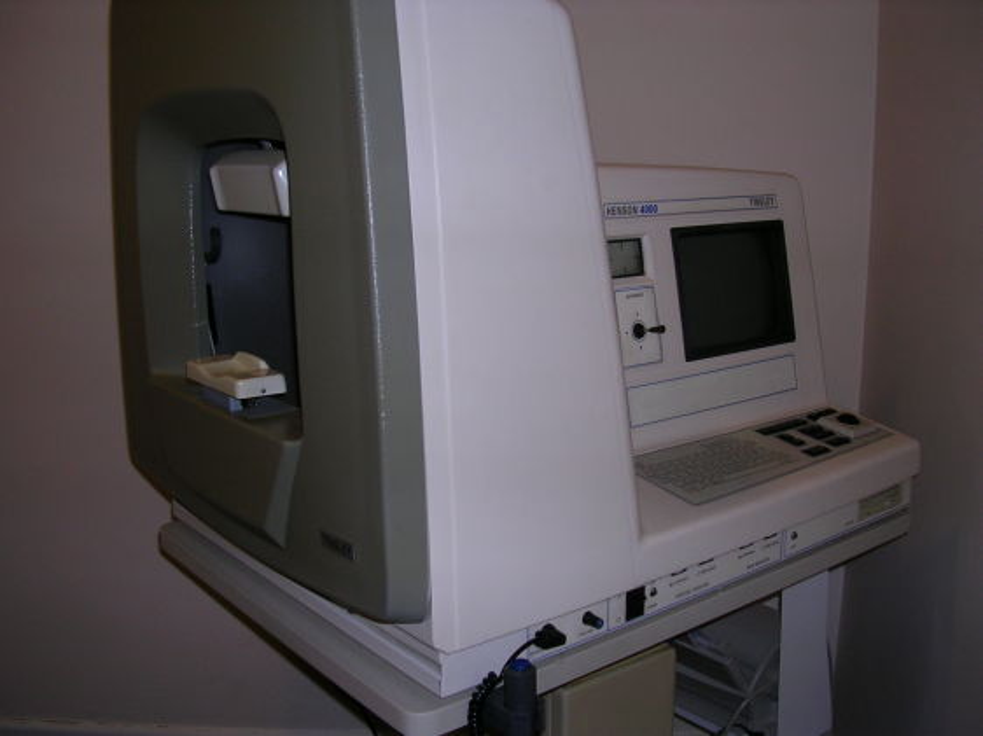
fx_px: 1079
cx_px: 492
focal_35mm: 38
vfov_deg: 37.7
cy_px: 368
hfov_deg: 49.0
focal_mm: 5.8
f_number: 2.8
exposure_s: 1/60.1
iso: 50
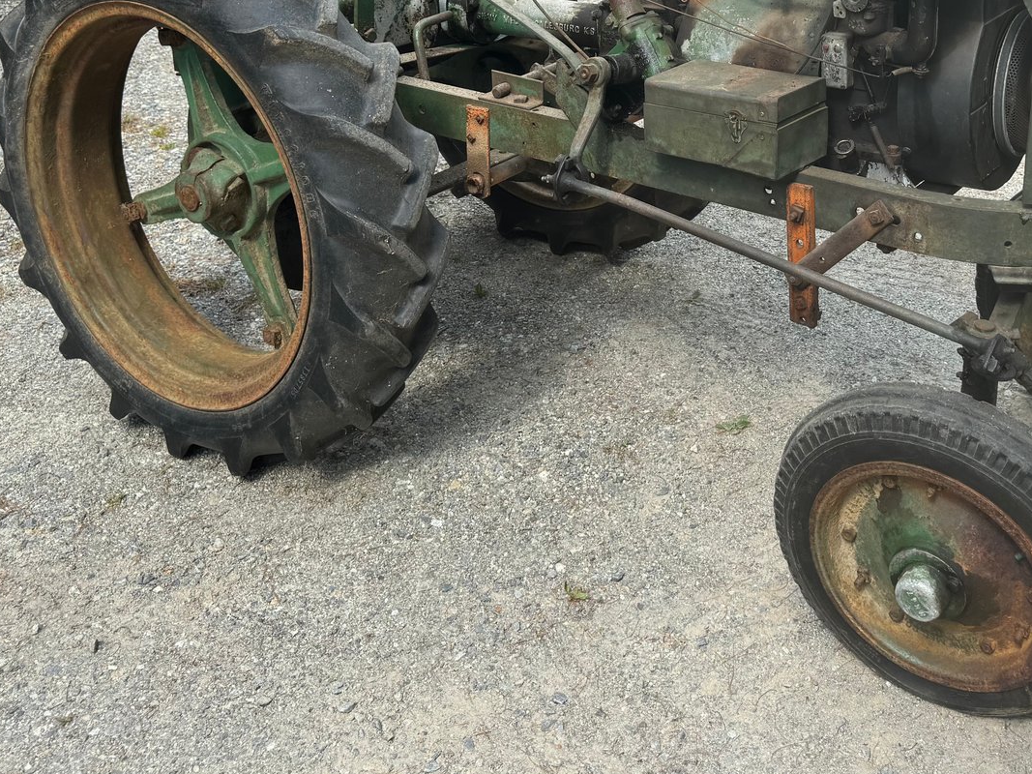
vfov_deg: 30.8
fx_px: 1341
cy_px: 89
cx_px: 709
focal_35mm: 45
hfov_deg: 41.4
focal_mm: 6.76
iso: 80
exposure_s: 1/1193
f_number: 1.78
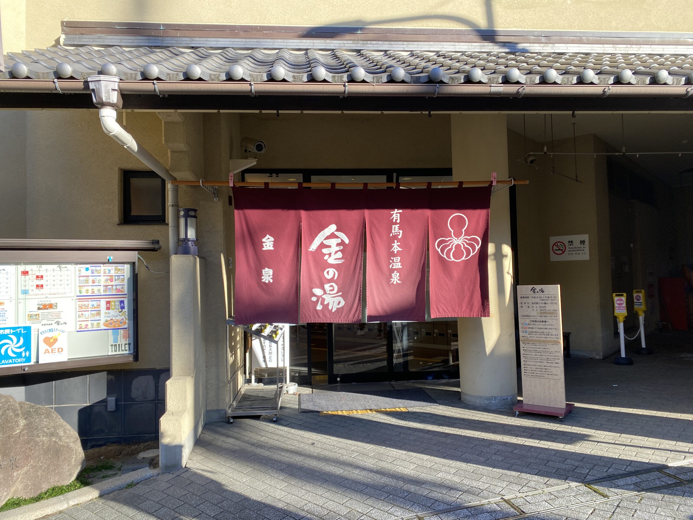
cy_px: 260
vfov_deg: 53.1
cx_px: 346
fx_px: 521
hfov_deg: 67.3
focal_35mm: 26
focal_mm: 4.25
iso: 32
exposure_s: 1/442
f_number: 1.8
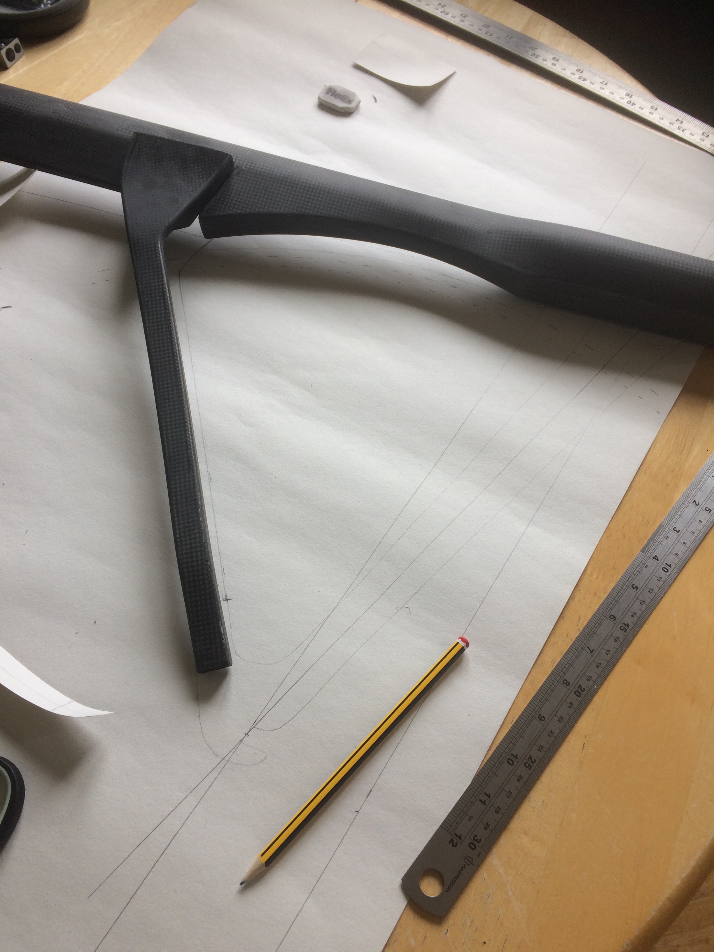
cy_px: 476
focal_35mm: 29
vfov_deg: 61.7
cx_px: 357
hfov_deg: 48.2
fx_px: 798
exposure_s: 1/107
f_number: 2.2
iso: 32
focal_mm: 4.15
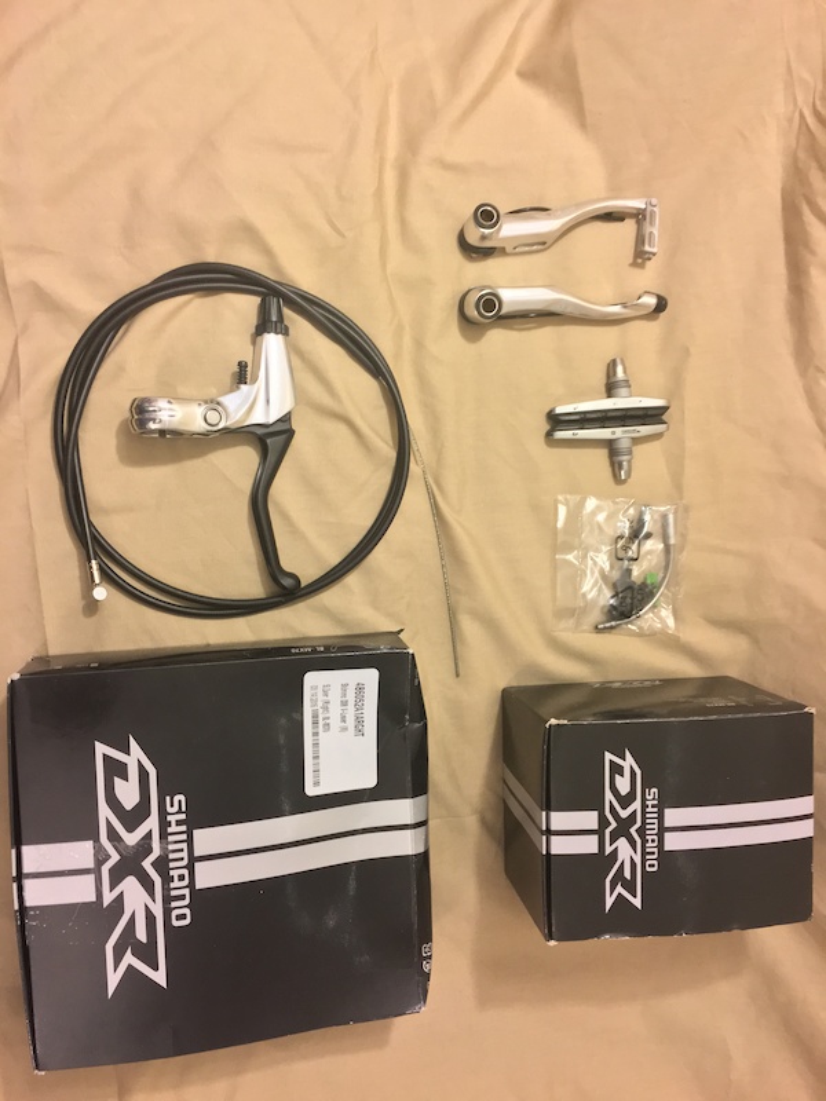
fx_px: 923
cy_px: 550
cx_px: 413
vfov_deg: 61.7
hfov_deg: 48.2
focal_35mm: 29
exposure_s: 1/30
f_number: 2.2
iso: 160
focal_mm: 4.15
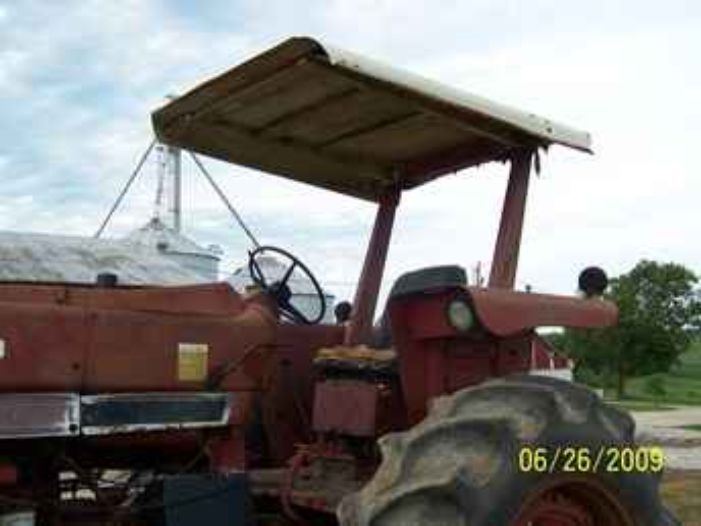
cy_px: 263
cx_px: 350
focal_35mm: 36
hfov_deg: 51.4
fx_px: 729
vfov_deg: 39.7
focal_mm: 5.6
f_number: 3.4
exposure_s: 1/350
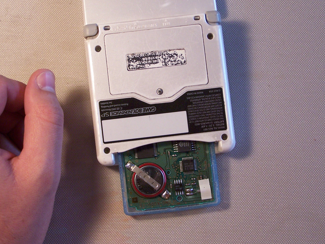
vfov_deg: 17.6
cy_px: 99
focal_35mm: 84
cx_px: 181
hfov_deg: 23.3
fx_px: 789
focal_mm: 10.7
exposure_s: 1/30
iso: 140
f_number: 3.2
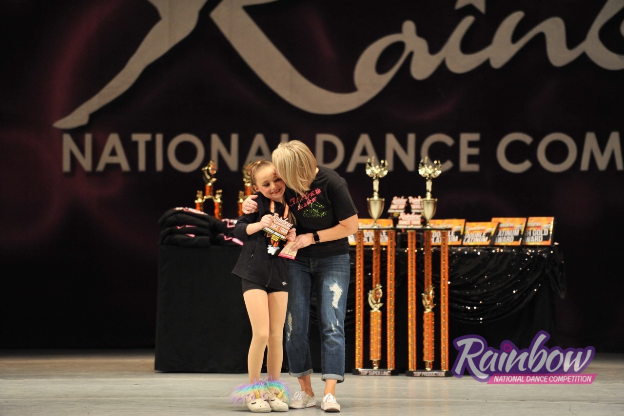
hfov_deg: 10.3
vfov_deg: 6.9
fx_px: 3465
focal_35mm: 200
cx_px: 312
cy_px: 208
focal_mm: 200
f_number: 2.8
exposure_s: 1/1000
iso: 2000
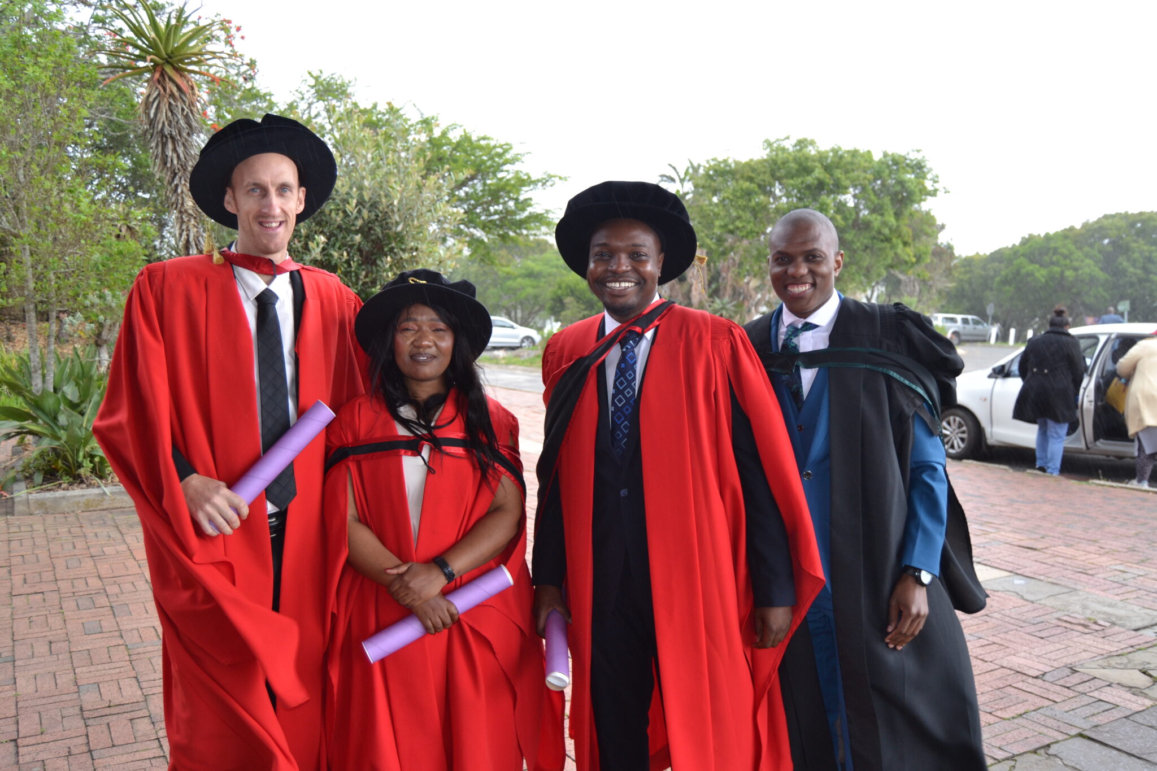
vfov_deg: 40.0
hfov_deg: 57.2
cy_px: 386
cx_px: 578
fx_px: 1060
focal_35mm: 33
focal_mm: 22
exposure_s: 1/125
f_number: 4
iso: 160
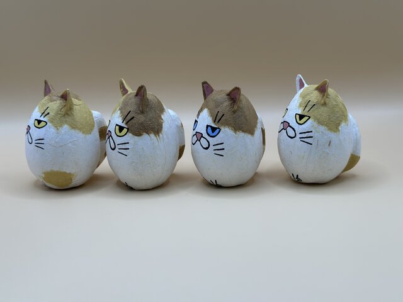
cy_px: 151
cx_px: 202
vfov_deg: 30.3
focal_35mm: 48
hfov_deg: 39.7
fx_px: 559
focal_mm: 6.86
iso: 80
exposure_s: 1/328
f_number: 1.78
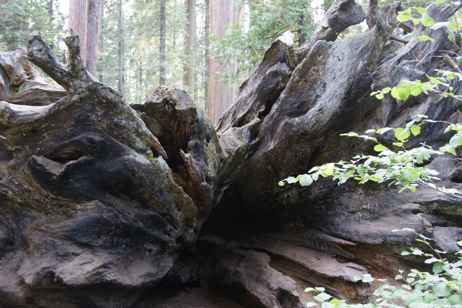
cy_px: 178
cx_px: 228
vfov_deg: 37.8
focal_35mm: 35
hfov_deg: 54.4
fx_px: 449
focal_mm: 18
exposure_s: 1/30
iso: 400
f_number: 3.5
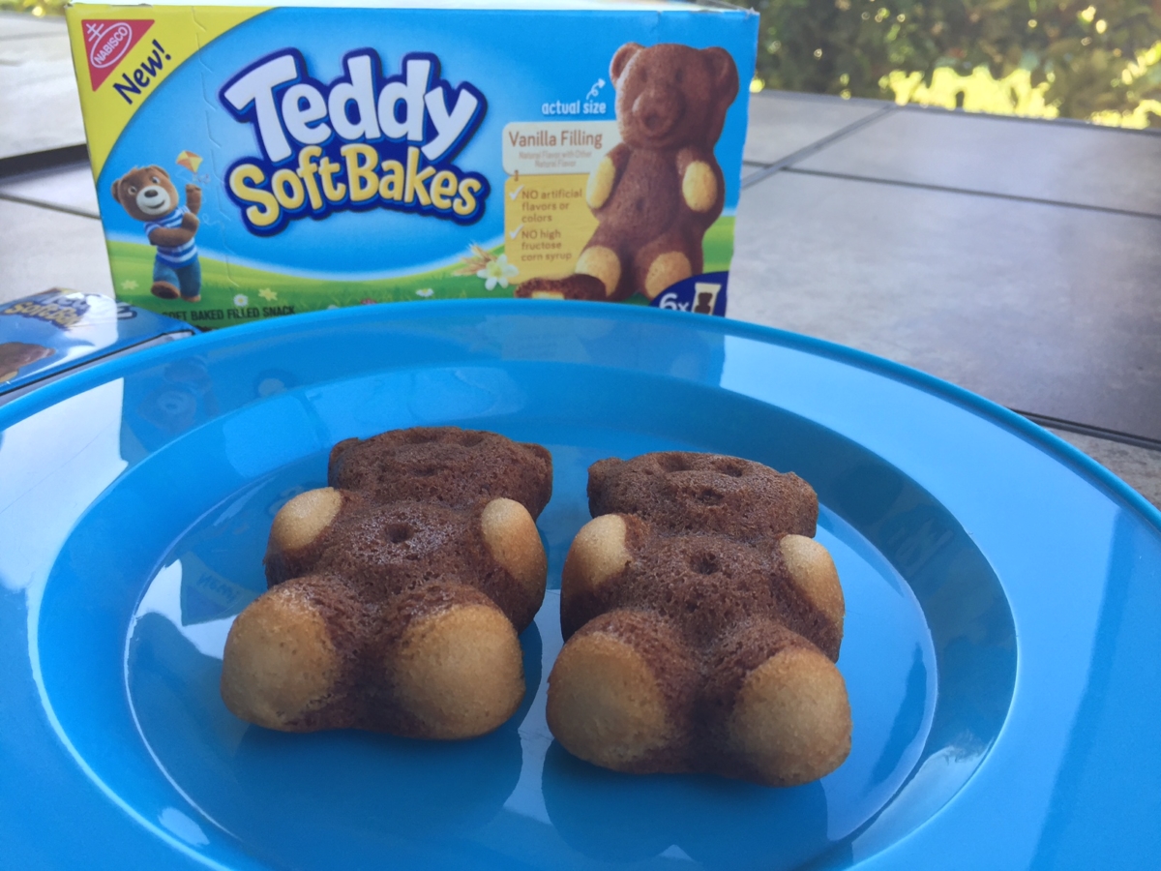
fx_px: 973
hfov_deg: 61.7
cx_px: 580
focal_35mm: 29
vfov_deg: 48.2
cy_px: 436
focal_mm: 4.15
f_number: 2.2
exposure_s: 1/60
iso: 32
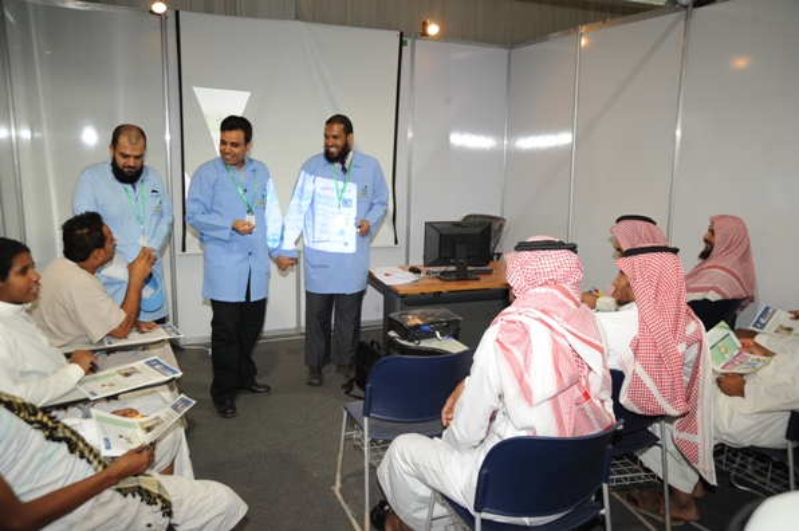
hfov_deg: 63.7
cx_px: 400
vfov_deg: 44.9
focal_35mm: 29
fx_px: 643
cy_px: 266
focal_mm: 29
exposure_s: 1/60
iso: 640
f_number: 6.3
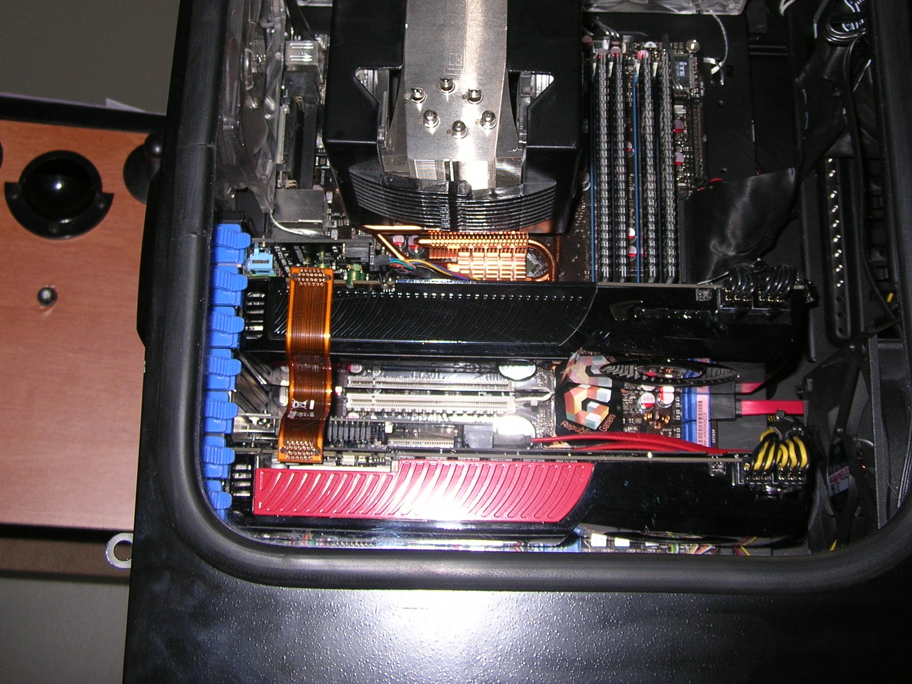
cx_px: 525
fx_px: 1265
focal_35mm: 48
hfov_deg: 39.6
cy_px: 230
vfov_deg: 30.1
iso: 50
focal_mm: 6
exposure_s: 1/60.1
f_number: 2.7
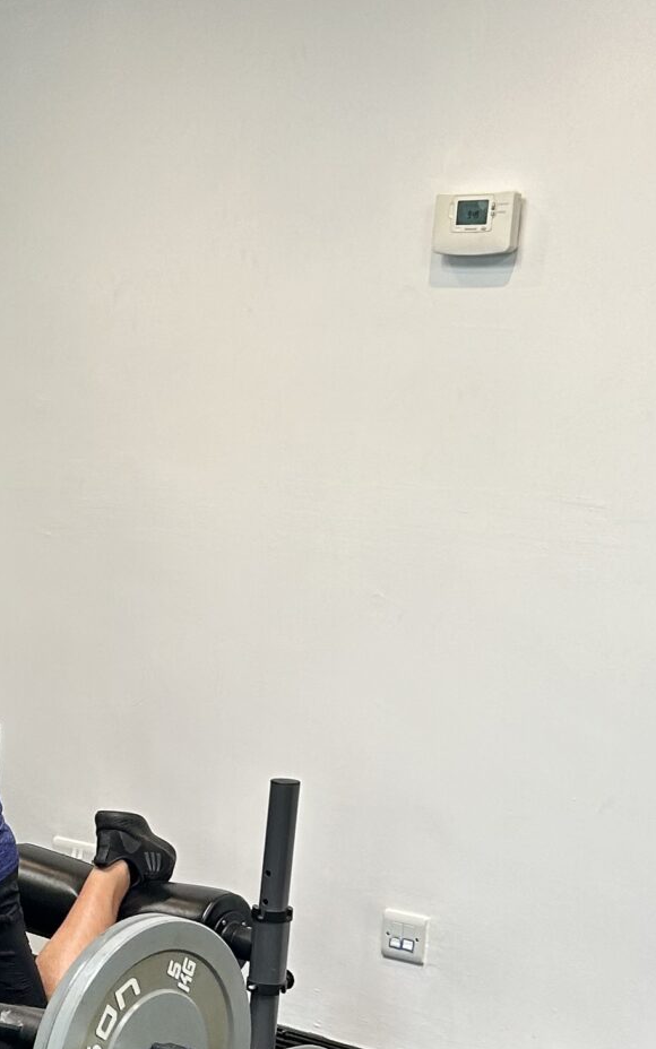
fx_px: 2174
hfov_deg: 16.4
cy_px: 951
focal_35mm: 76
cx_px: -148
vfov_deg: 26.2
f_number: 1.5
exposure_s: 1/100
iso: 64
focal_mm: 5.7
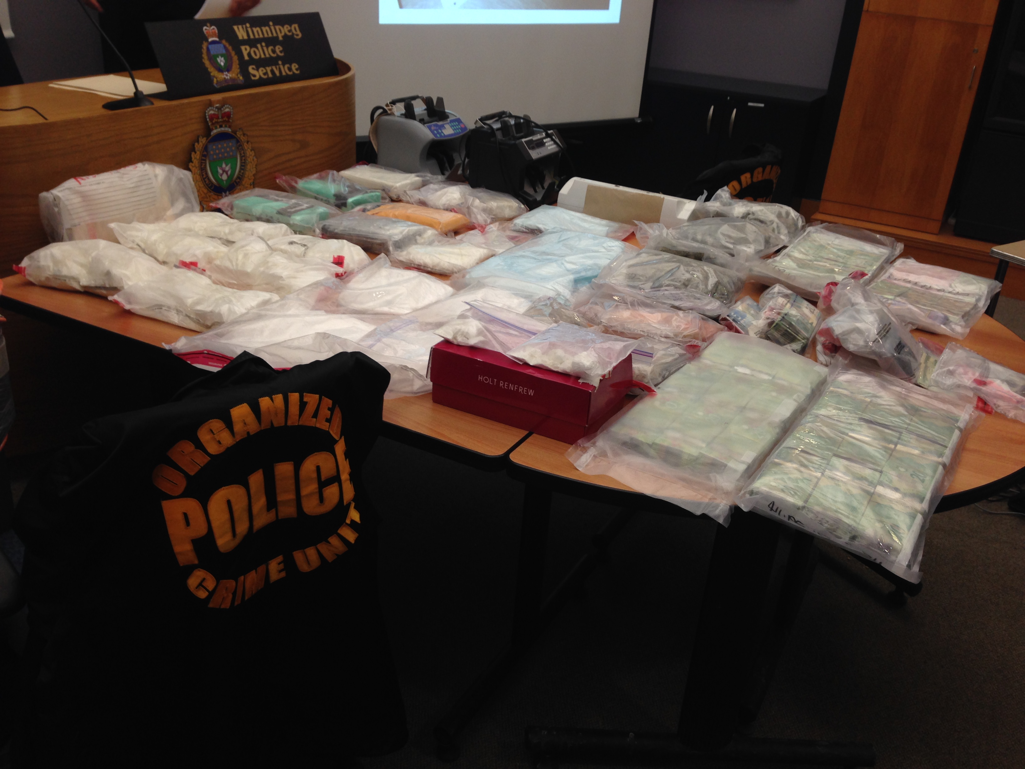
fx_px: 977
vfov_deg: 42.9
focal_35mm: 33
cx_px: 512
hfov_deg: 55.4
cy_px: 384
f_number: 2.4
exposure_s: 1/30
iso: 50
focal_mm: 4.12
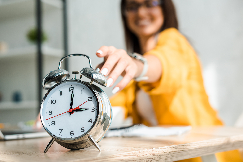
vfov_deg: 27.0
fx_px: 338
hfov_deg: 39.6
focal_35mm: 50
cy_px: 81
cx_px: 122
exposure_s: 1/400
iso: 100
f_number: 3.5
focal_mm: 50
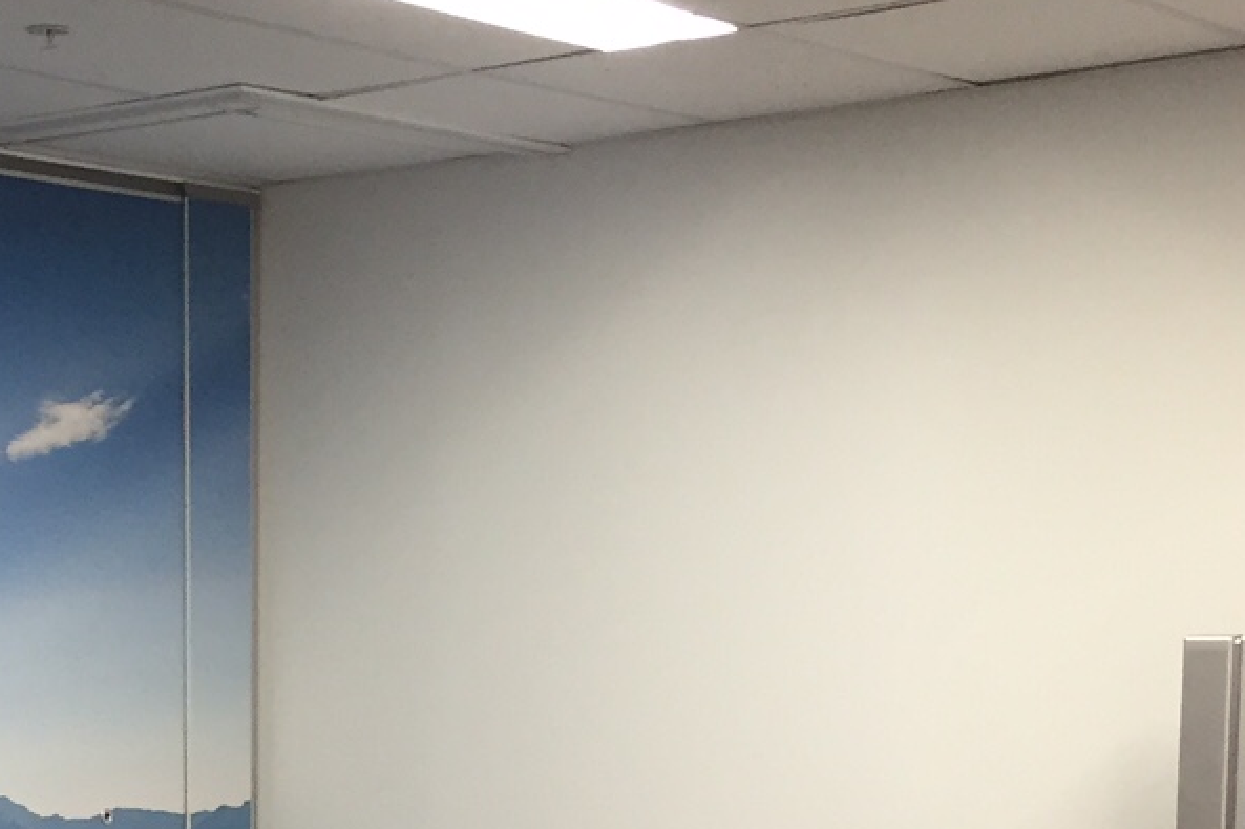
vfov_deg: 15.6
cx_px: 145
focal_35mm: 83
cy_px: 1087
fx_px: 2869
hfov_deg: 23.9
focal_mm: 4.15
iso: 125
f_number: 2.2
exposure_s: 1/33
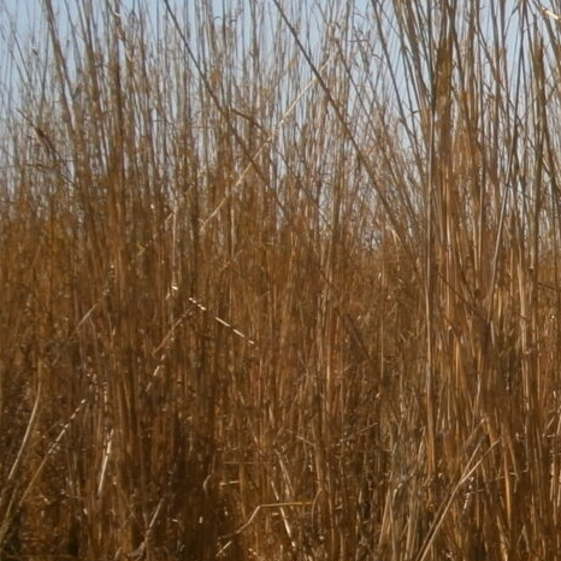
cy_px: 397
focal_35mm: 216
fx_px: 3960
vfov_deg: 8.1
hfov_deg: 7.8
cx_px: 1079
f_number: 3.9
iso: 80
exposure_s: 1/800
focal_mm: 10.7
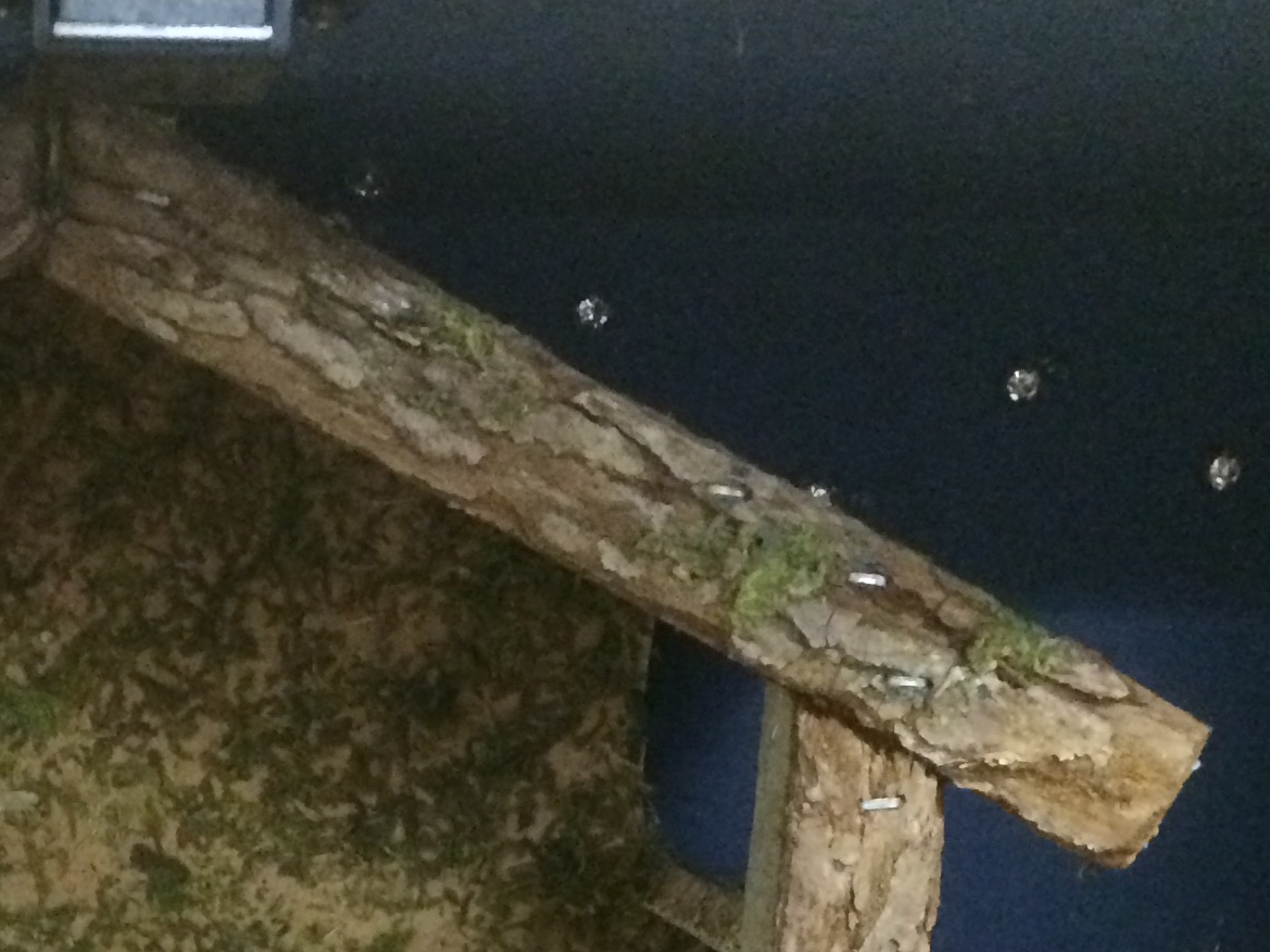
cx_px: -33
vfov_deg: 17.1
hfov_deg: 23.0
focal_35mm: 81
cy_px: 1257
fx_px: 2971
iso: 320
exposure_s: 1/15
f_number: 2.2
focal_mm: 4.15
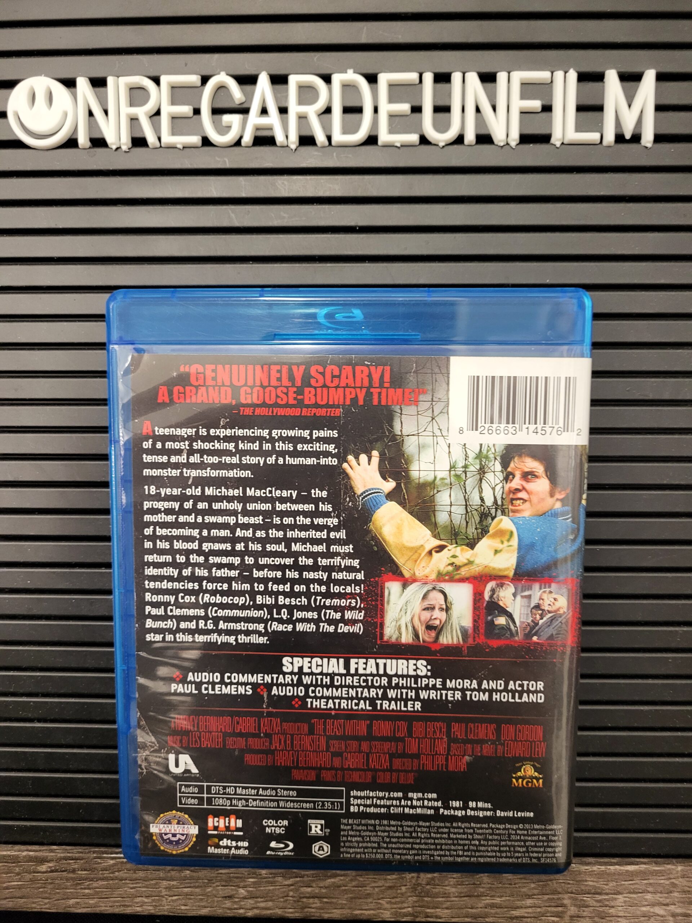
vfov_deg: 67.3
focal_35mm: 26
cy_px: 462
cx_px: 346
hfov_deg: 53.1
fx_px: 693
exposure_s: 1/40
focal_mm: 5.4
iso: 500
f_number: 1.8
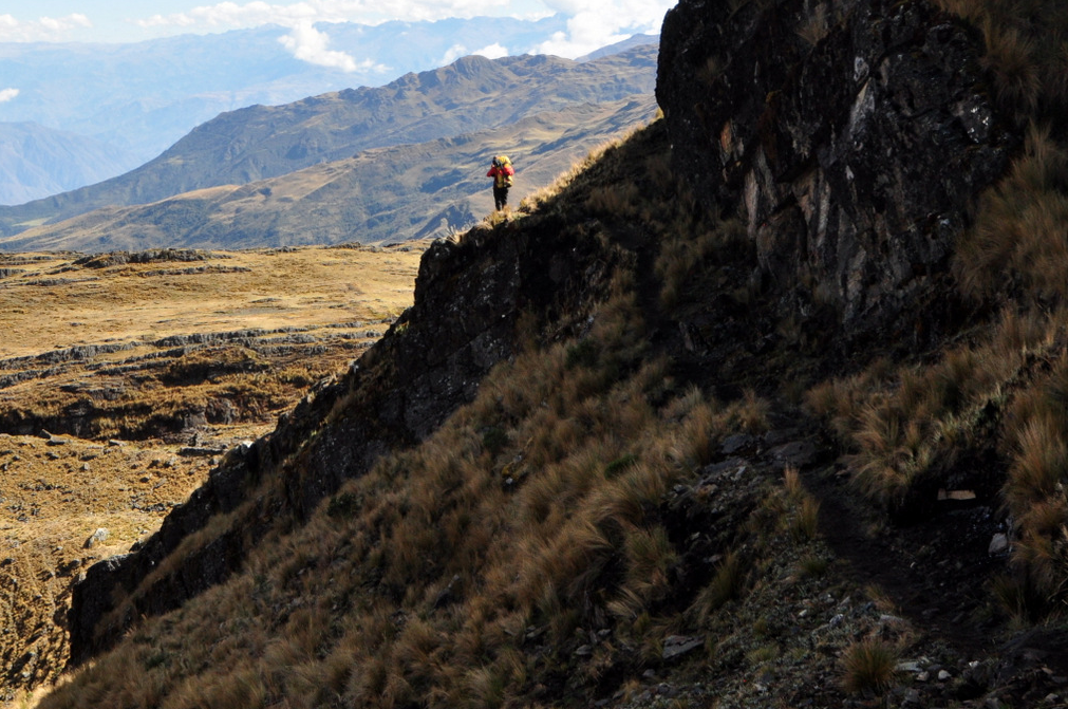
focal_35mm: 57
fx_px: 1689
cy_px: 179
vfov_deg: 23.5
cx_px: 536
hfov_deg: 35.1
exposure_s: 1/400
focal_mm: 24
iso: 400
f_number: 10
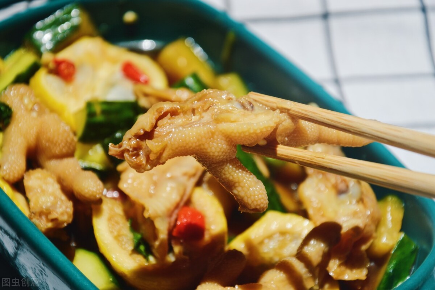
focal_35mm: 158
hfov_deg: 13.0
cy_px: 145
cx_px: 218
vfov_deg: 8.7
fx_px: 1902
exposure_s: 1/200
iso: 100
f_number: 7.1
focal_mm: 105
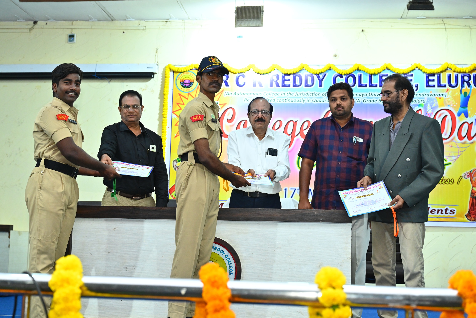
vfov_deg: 25.5
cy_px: 159
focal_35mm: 53
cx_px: 238
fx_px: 701
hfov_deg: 37.5
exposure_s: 1/200
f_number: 5
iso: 1600
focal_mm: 53
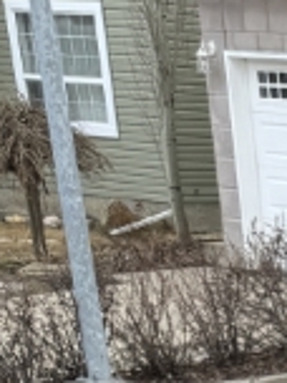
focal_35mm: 162
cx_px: 879
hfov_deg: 7.9
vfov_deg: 9.4
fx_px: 1791
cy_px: 1179
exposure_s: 1/1042
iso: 80
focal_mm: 6.76
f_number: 1.78
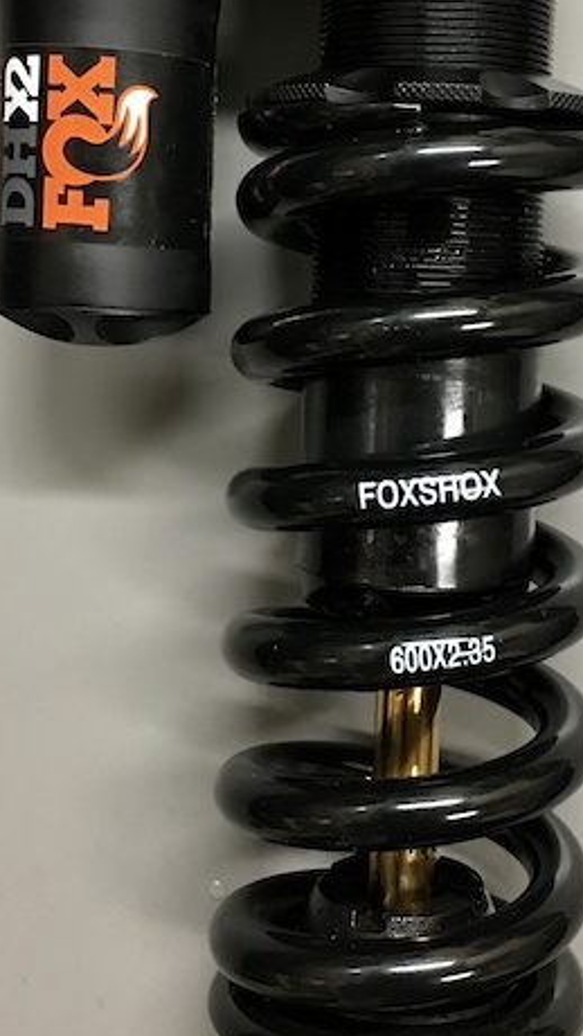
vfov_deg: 37.5
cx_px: 369
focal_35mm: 55
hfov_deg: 21.8
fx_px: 1510
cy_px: 360
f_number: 2.2
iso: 100
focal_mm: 4.15
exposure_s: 1/10
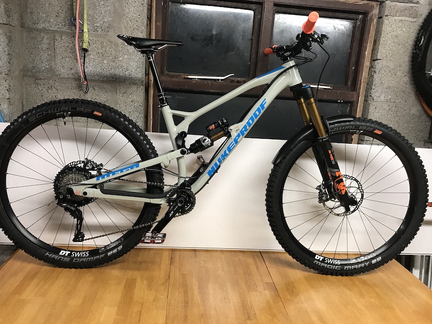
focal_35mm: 28
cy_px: 162
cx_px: 216
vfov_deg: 49.7
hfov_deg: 63.4
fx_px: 349
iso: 40
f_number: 1.8
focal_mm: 3.99
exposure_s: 1/25
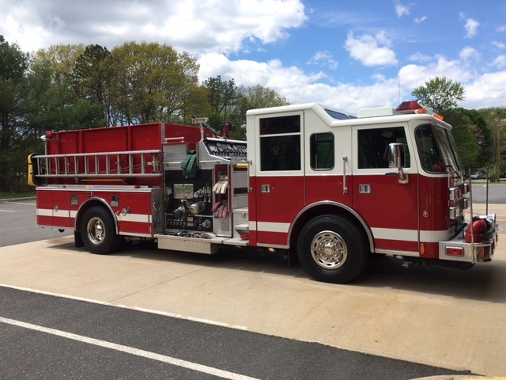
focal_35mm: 29
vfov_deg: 48.2
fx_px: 424
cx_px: 253
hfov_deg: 61.7
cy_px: 190
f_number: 2.2
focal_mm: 4.15
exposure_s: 1/1183
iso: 25
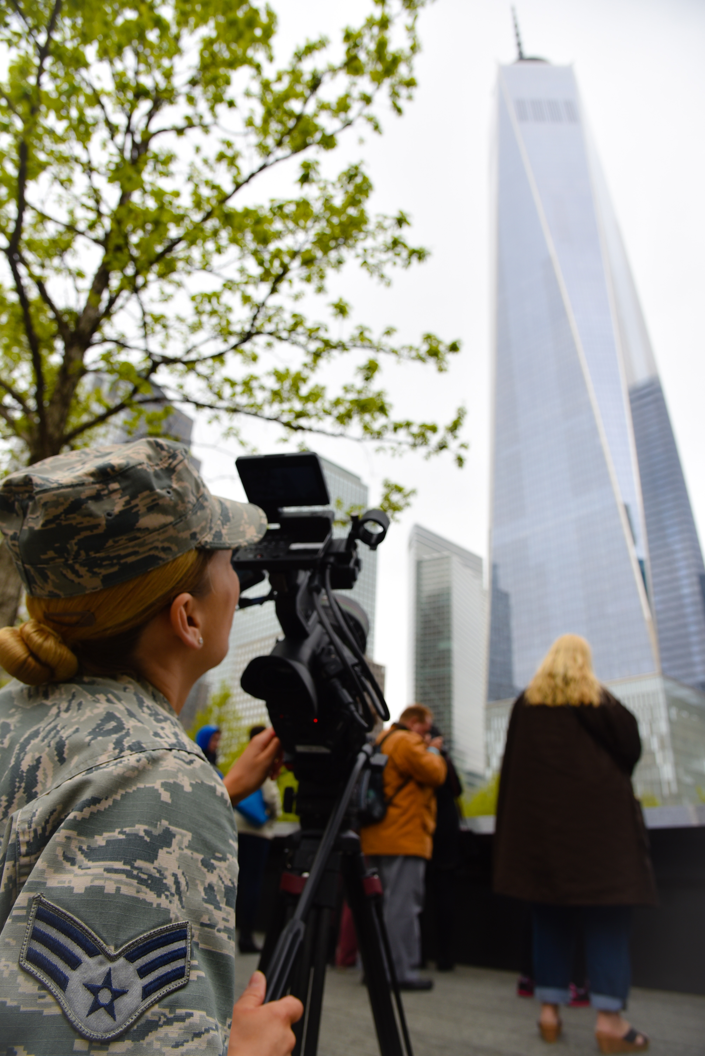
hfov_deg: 53.2
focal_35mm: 24
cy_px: 528
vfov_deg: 73.7
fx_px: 704
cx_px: 352
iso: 250
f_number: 6.3
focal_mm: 24
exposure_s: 1/400
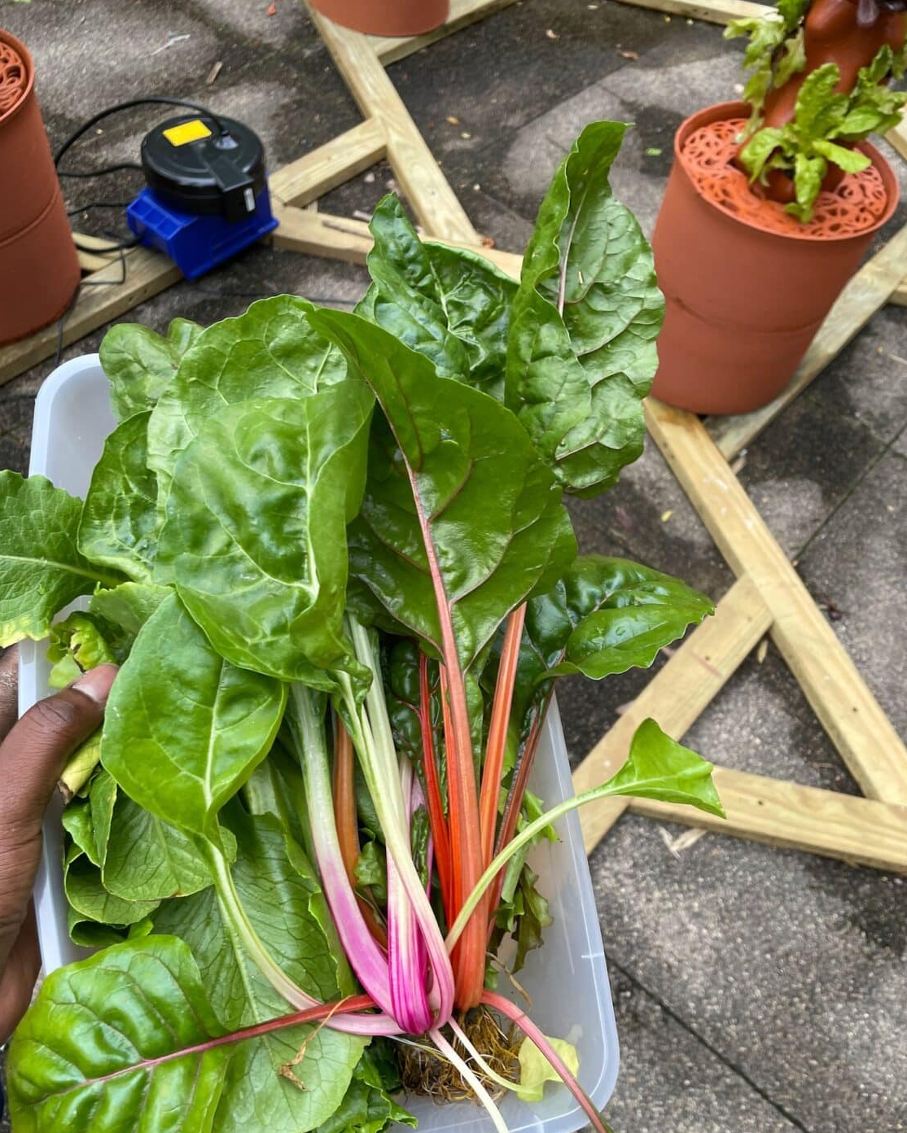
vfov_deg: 62.2
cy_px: 584
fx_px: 939
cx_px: 451
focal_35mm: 28
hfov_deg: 51.5
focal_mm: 4.2
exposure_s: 1/121
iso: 50
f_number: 1.6
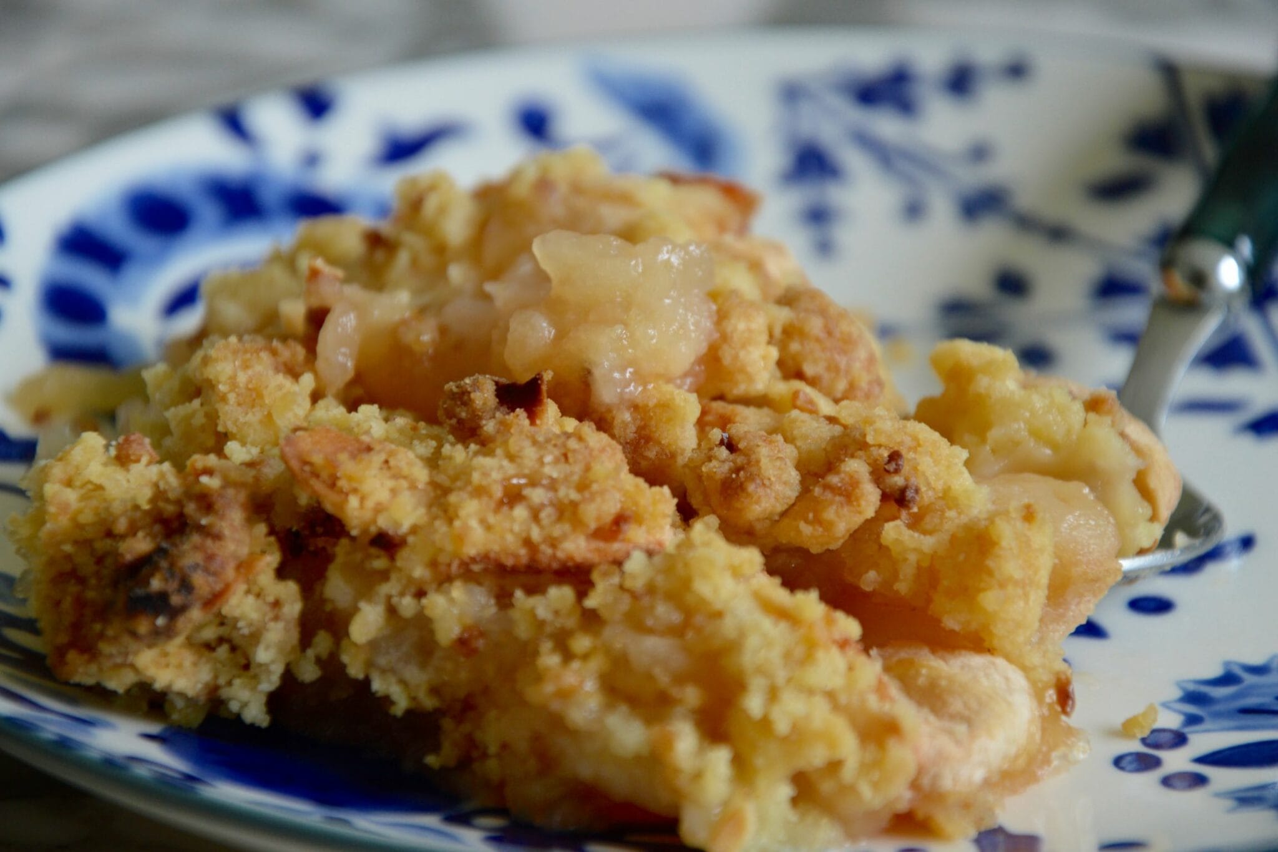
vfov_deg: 8.7
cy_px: 426
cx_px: 639
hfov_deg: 13.0
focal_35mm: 158
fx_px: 5590
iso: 400
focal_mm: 105
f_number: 5.6
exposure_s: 1/60
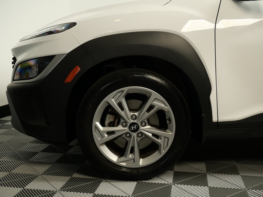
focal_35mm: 40
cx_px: 132
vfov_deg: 36.0
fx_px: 304
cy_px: 98
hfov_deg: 46.8
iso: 250
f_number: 6.3
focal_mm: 20
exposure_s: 1/200
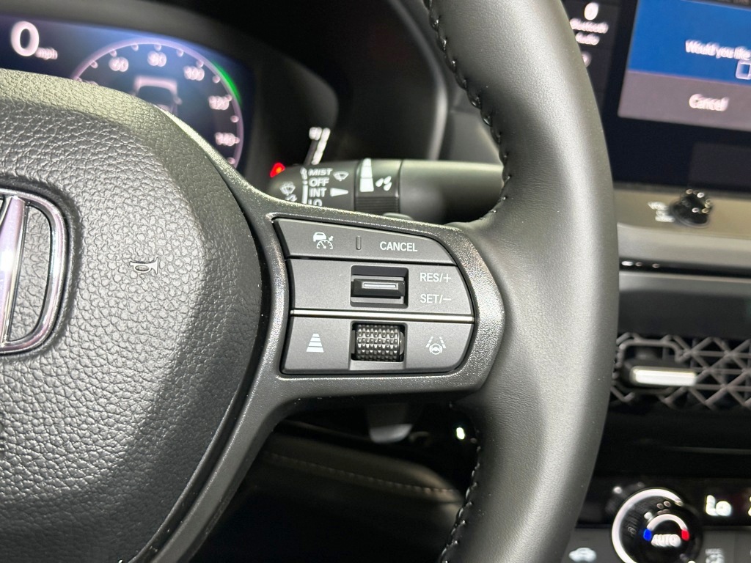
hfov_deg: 39.7
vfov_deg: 30.3
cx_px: 376
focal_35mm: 48
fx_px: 1041
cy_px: 282
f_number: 1.78
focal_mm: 6.86
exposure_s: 1/30
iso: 400
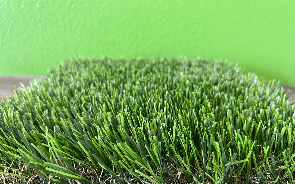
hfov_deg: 66.5
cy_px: 105
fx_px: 225
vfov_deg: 44.4
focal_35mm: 28
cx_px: 149
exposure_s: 1/60
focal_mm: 5.7
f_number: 1.5
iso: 400
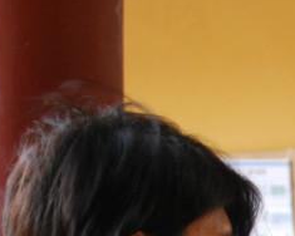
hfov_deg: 9.9
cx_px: 544
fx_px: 1606
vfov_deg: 8.3
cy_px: 324
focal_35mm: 184
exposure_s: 1/30
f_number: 4.8
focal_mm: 30
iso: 400
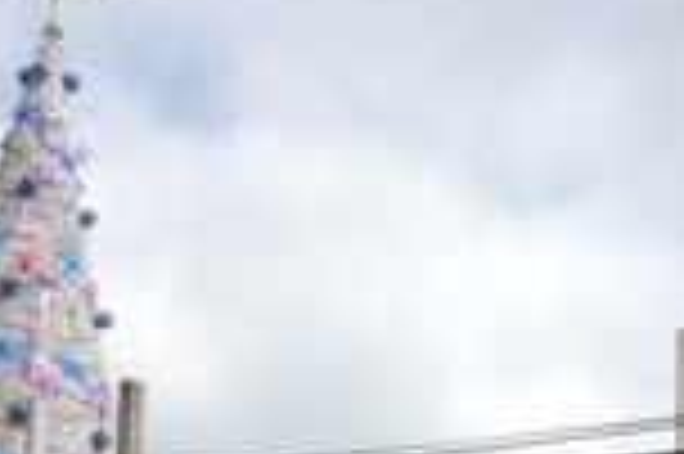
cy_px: 643
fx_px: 1822
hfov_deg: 21.0
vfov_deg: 13.5
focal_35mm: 96
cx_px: 531
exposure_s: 1/1623
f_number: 2.4
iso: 50
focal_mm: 4.28
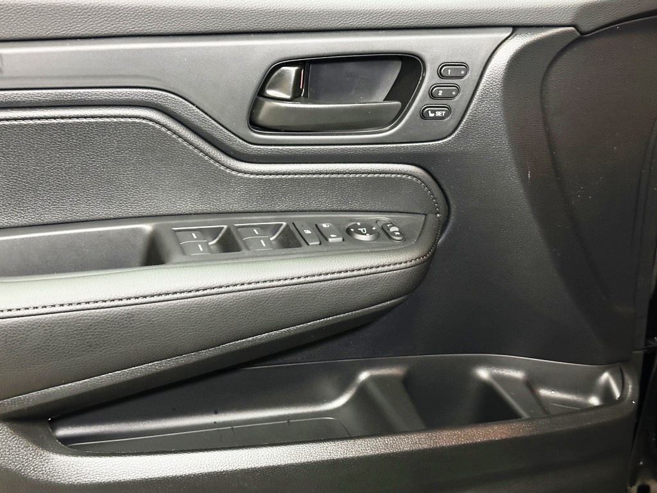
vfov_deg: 30.3
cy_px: 246
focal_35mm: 48
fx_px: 911
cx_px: 328
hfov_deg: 39.7
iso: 640
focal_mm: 6.86
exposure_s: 1/24
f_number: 1.78
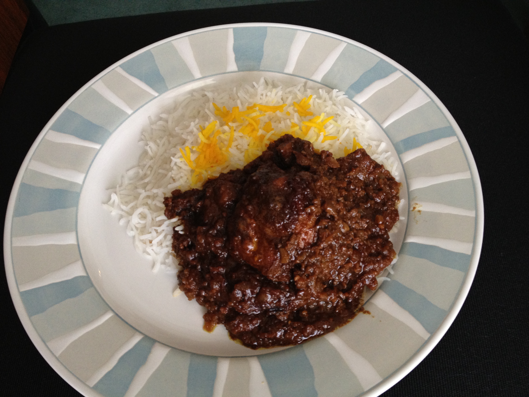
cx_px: 264
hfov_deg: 52.6
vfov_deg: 40.7
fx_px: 535
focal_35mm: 35
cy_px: 198
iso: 160
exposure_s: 1/20
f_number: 2.4
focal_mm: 4.28
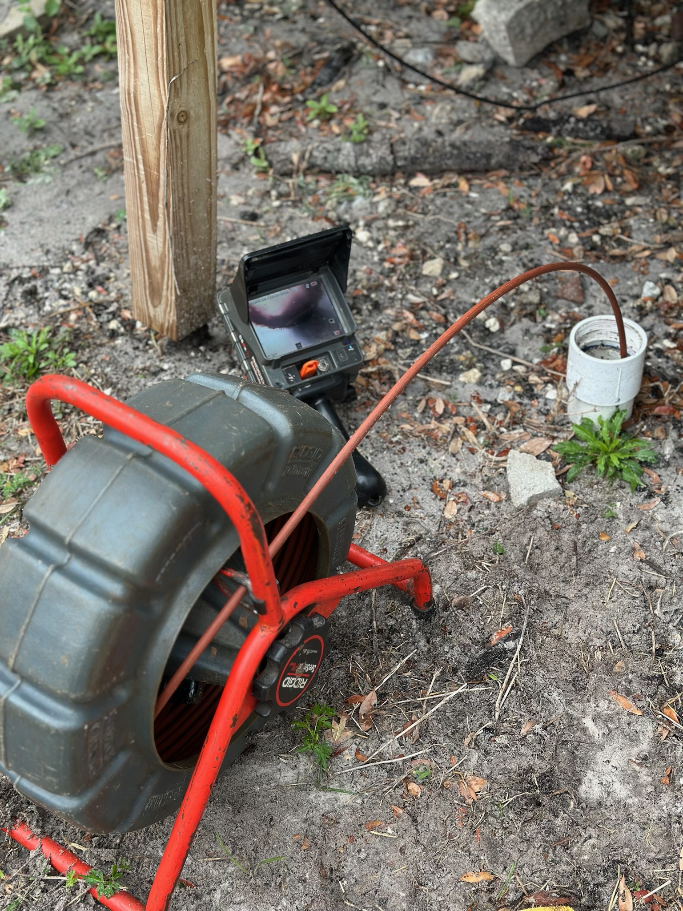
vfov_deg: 39.7
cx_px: 342
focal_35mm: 48
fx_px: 1263
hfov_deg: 30.3
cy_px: 456
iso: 80
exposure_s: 1/676
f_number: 1.78
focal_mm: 6.86
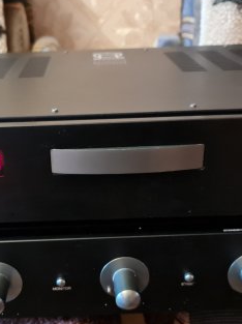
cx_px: 89
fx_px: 448
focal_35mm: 48
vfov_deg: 39.2
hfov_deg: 30.1
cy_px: 219
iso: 1250
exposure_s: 1/13
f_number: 1.8
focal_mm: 7
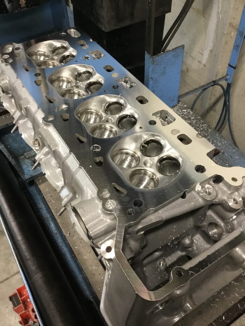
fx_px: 293
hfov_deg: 45.4
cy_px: 163
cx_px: 122
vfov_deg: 58.4
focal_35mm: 31
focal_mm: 3.3
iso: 250
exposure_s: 1/33
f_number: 2.4
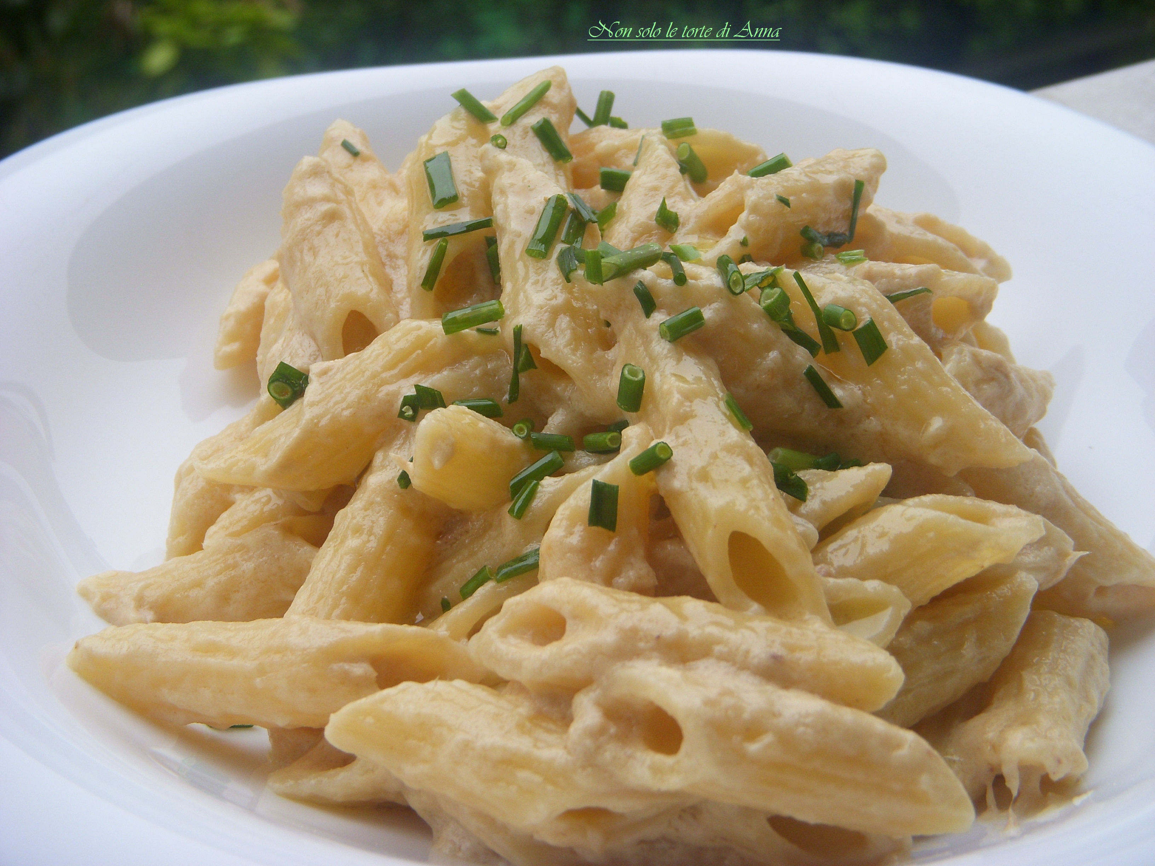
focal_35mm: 66
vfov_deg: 22.3
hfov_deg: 29.4
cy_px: 433
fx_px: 2202
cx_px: 578
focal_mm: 11
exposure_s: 1/160
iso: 100
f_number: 3.7
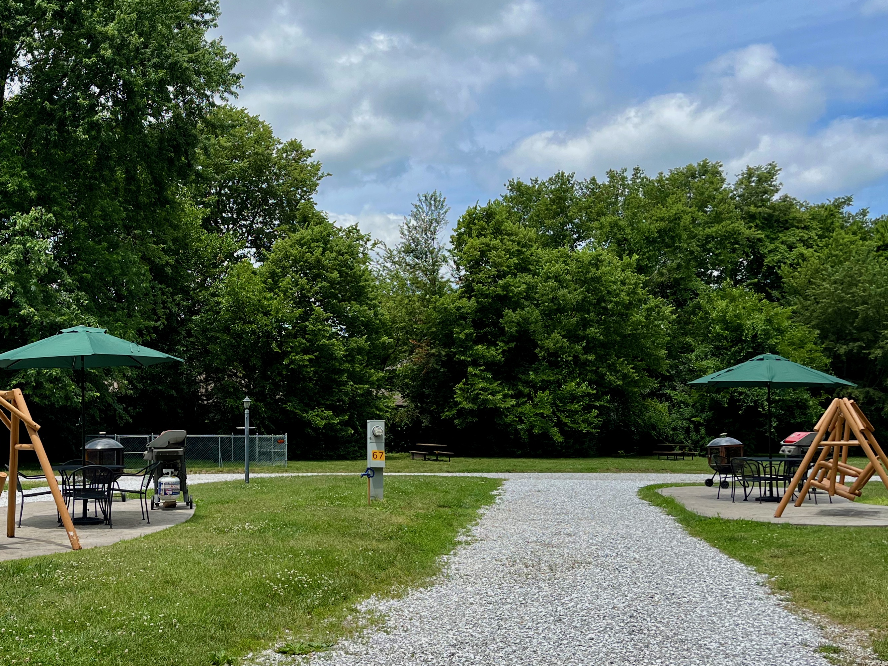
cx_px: 257
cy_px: 363
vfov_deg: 37.7
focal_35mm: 38
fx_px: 975
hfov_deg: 47.7
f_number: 1.6
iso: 50
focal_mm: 5.1
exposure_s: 1/3745
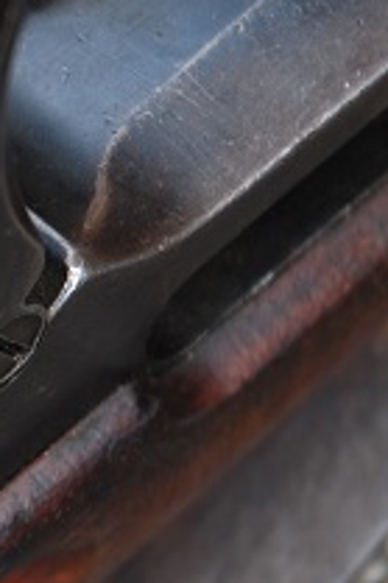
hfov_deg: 4.5
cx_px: -357
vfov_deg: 6.8
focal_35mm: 302
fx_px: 4890
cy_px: 509
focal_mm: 70
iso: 200
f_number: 4.5
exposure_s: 1/125
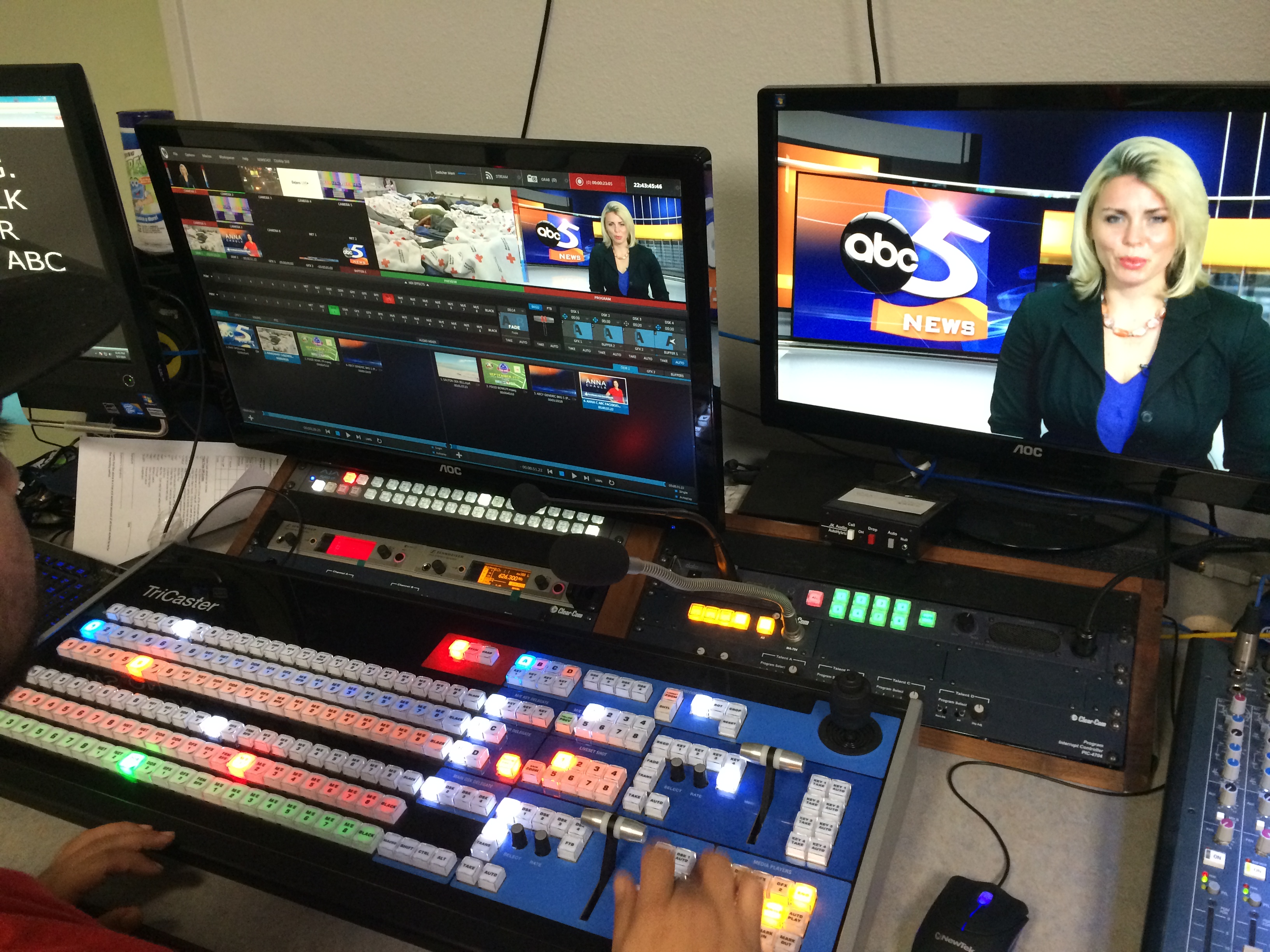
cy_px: 476
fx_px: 1101
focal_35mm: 30
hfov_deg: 60.0
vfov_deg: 46.8
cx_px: 635
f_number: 2.2
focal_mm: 4.12
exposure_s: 1/30
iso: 250
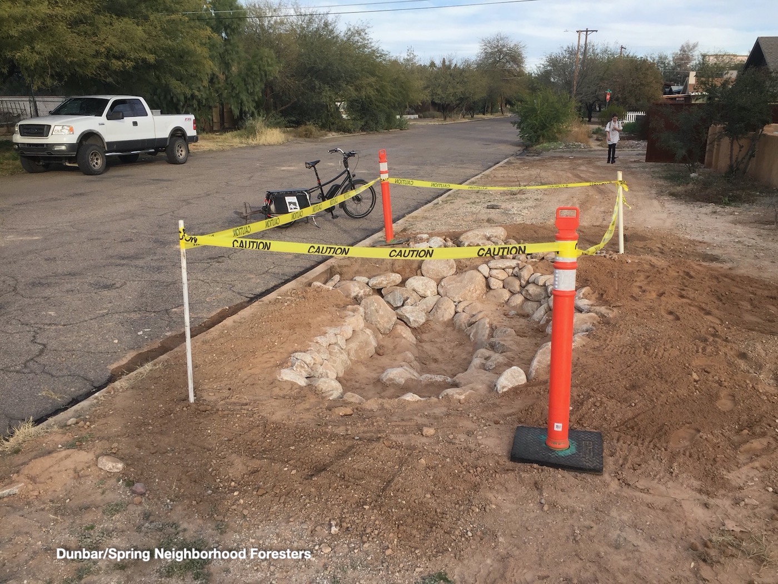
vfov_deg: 48.2
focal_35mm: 29
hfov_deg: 61.7
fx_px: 652
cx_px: 389
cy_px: 292
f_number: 2.2
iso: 32
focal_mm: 4.15
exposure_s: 1/573
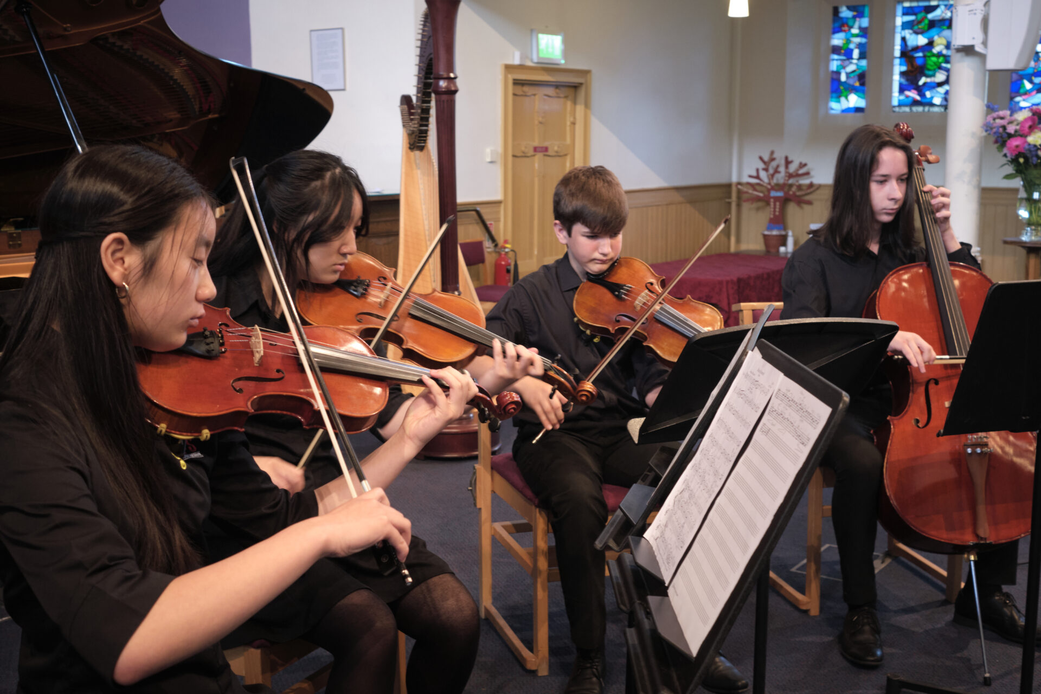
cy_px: 347
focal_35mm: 41
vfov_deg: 32.6
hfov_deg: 47.4
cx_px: 520
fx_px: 1185
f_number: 5
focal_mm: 27
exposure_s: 1/40
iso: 1600
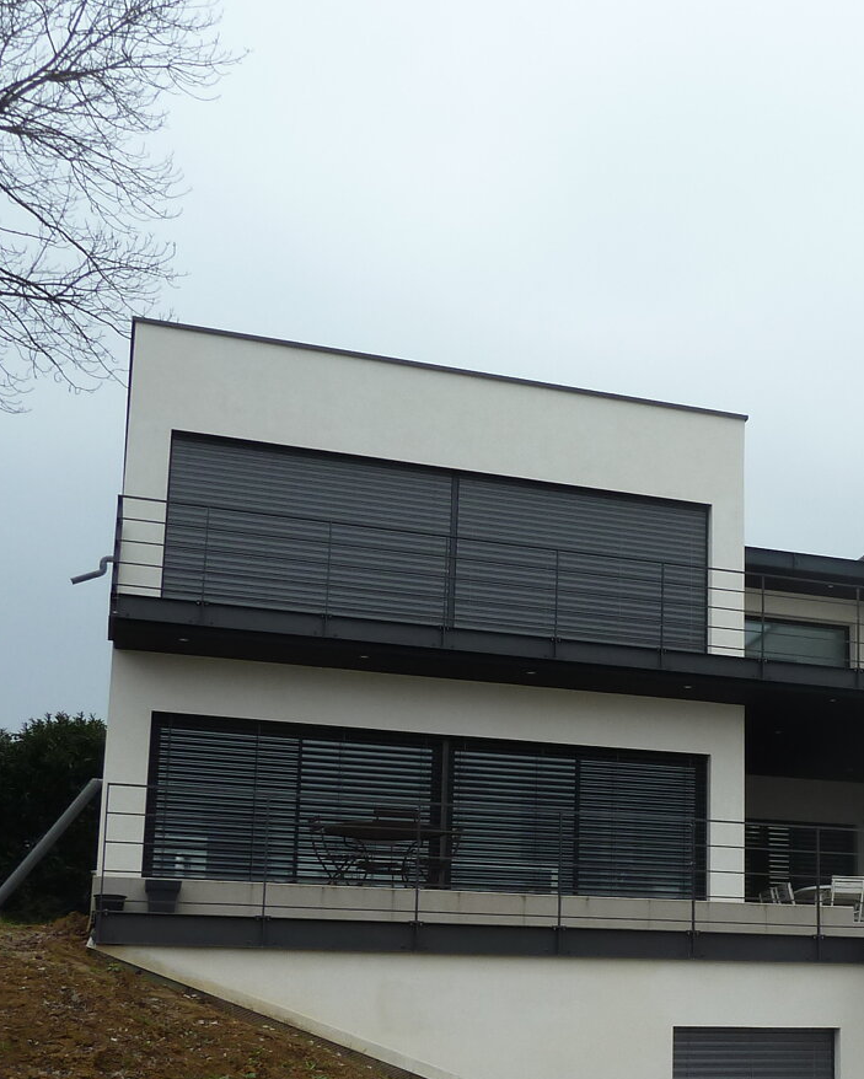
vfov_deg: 34.0
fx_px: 1725
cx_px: 937
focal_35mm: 54
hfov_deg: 26.1
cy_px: 816
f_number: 4
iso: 80
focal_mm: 4.4
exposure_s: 1/160
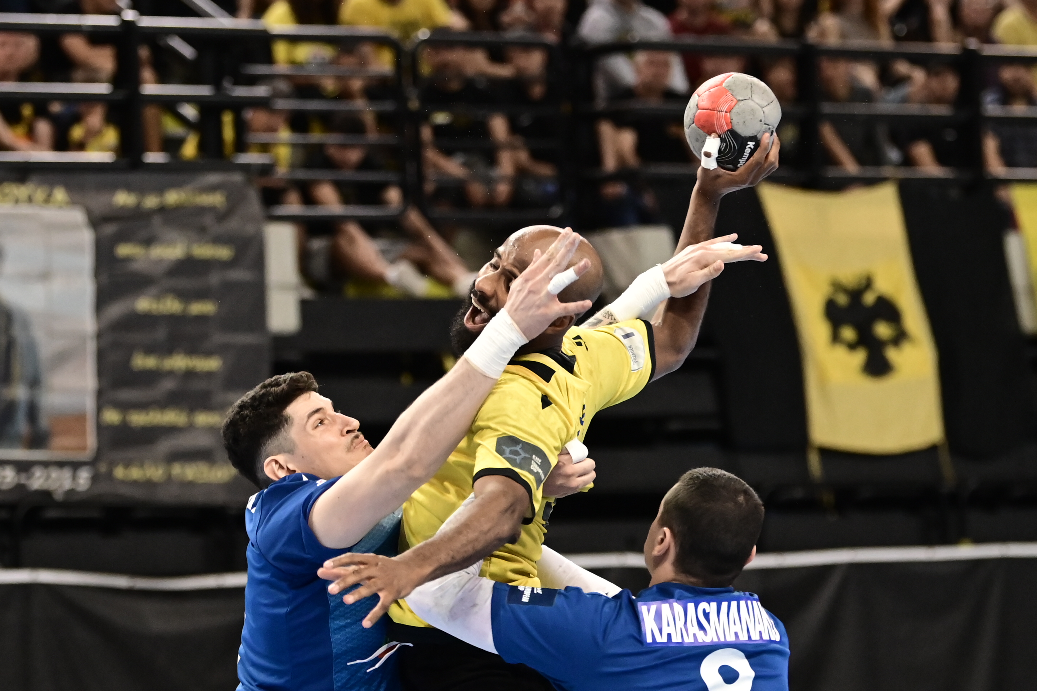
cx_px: 518
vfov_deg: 11.4
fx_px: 3456
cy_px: 346
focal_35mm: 120
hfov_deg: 17.1
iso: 2500
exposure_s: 1/800
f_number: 3.2
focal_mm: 120
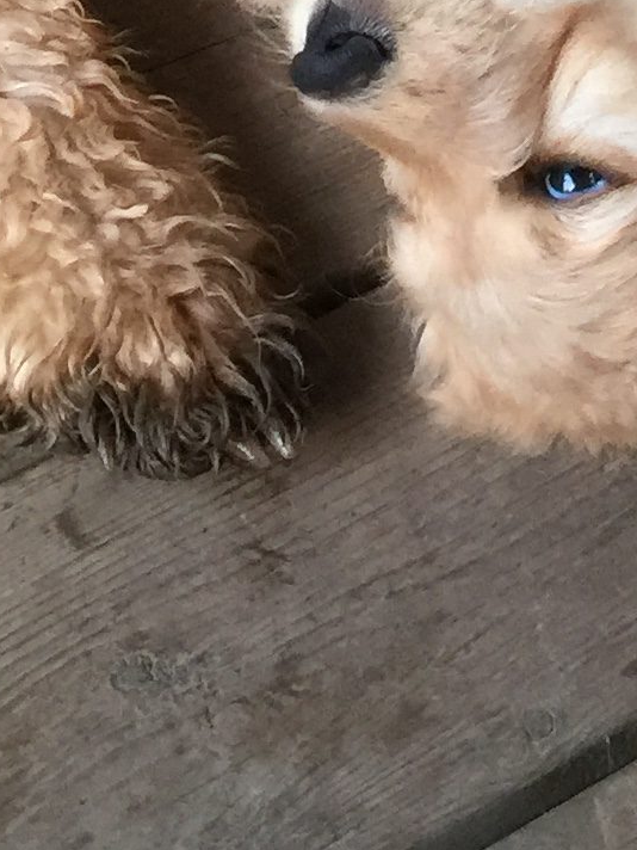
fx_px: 3263
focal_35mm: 133
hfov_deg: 10.5
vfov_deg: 13.5
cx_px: 1124
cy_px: -618
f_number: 2.2
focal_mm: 4.15
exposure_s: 1/15
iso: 64
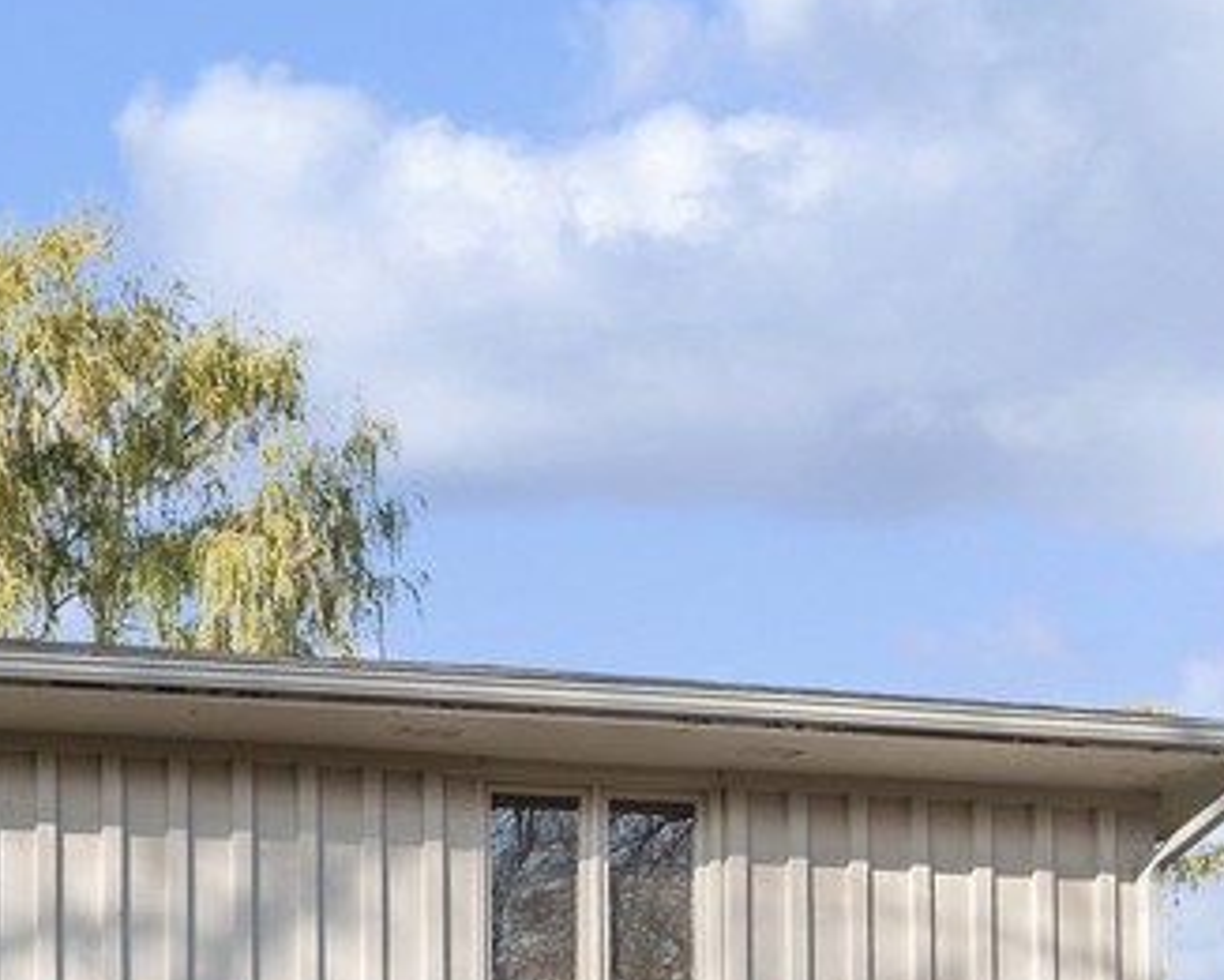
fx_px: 2500
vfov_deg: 19.4
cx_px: -466
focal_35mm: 69
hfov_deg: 23.5
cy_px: 1472
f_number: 8
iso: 200
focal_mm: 15
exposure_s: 1/160
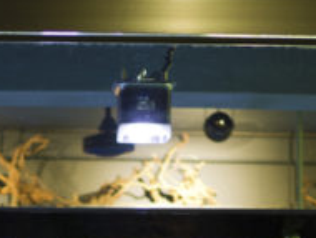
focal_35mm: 202
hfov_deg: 9.7
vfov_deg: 7.2
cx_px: 30
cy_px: 436
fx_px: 1846
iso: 200
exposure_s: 1/13
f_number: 1.8
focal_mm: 25
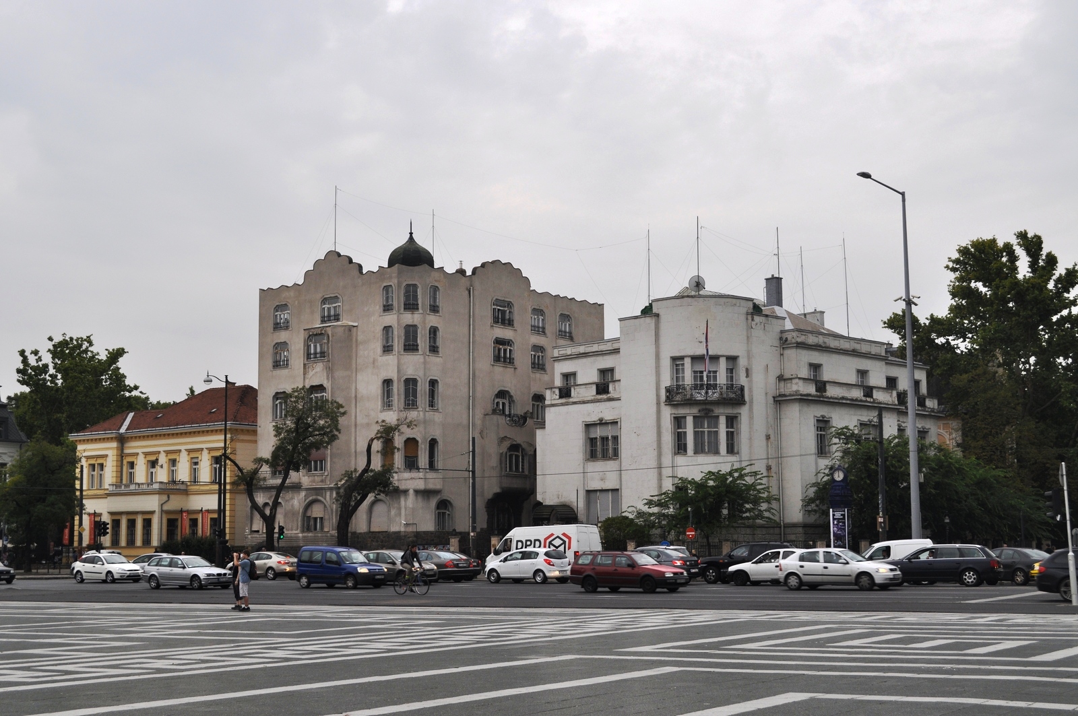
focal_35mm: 48
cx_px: 539
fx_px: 1436
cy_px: 358
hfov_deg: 41.2
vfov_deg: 28.0
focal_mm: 32
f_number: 7.1
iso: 200
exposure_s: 1/200
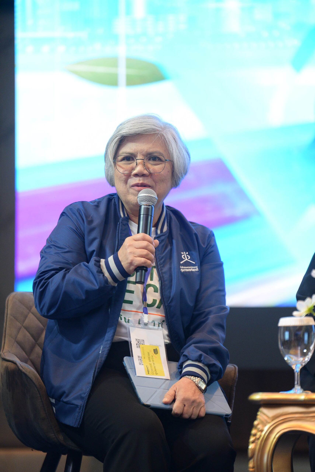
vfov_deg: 10.3
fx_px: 2622
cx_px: 158
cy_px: 236
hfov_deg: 6.9
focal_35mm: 200
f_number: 2.8
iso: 2000
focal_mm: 200
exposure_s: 1/200
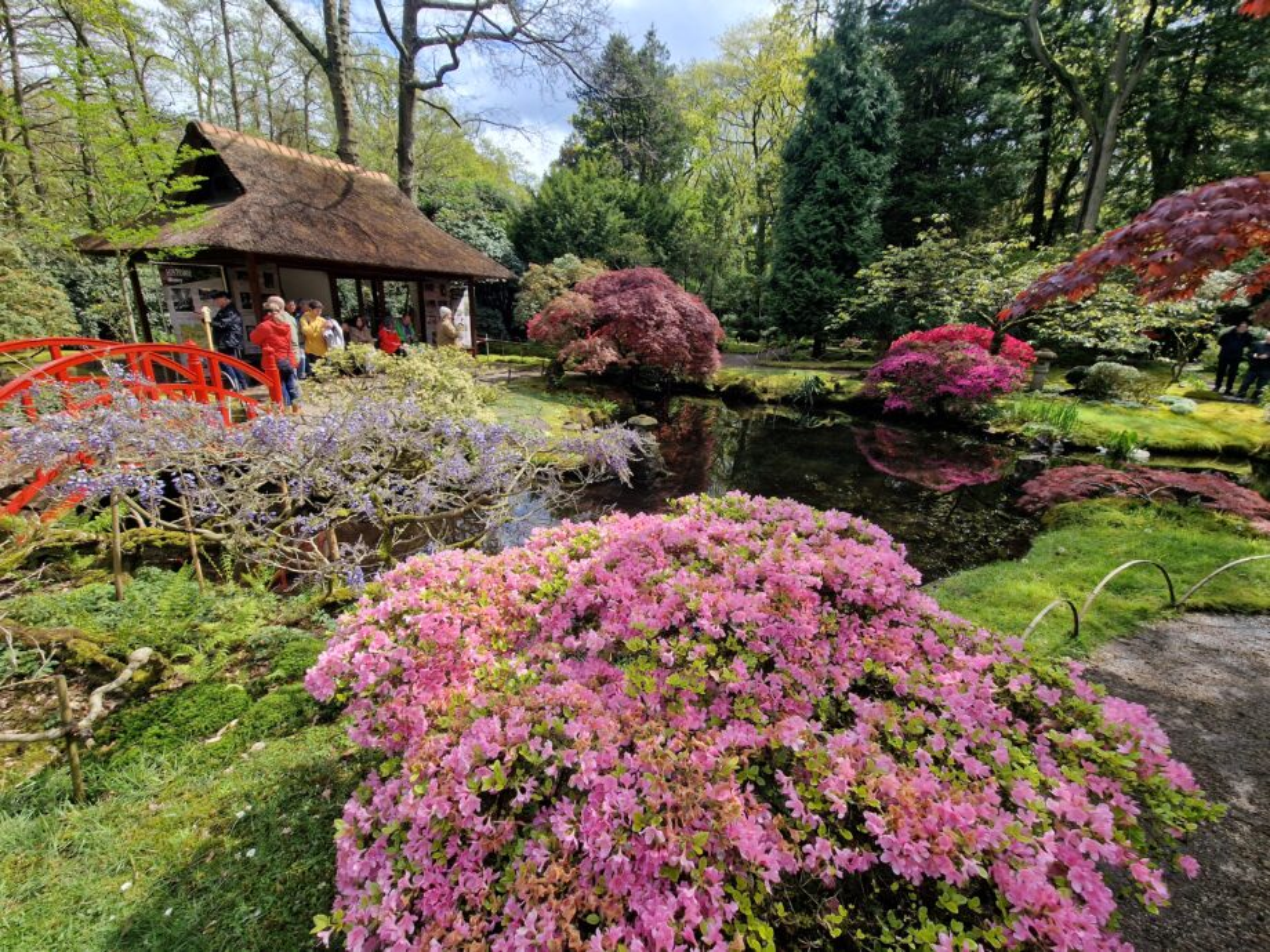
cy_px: 476
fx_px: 477
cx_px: 635
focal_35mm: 13
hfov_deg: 106.2
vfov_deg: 89.9
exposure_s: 1/808
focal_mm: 2.2
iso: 50
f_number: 2.2
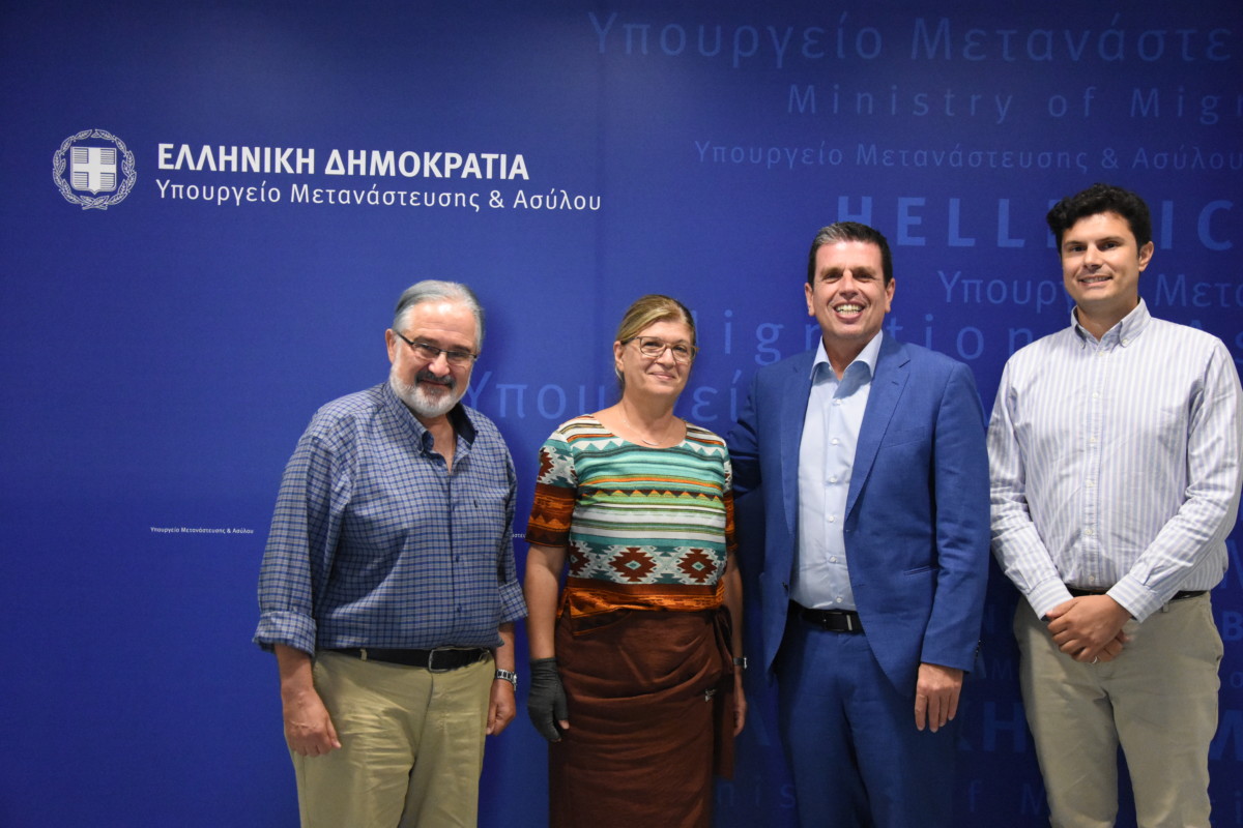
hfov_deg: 37.9
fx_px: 1813
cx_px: 622
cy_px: 414
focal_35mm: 52
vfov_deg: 25.8
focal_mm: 35
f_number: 4.5
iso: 5600
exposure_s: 1/125
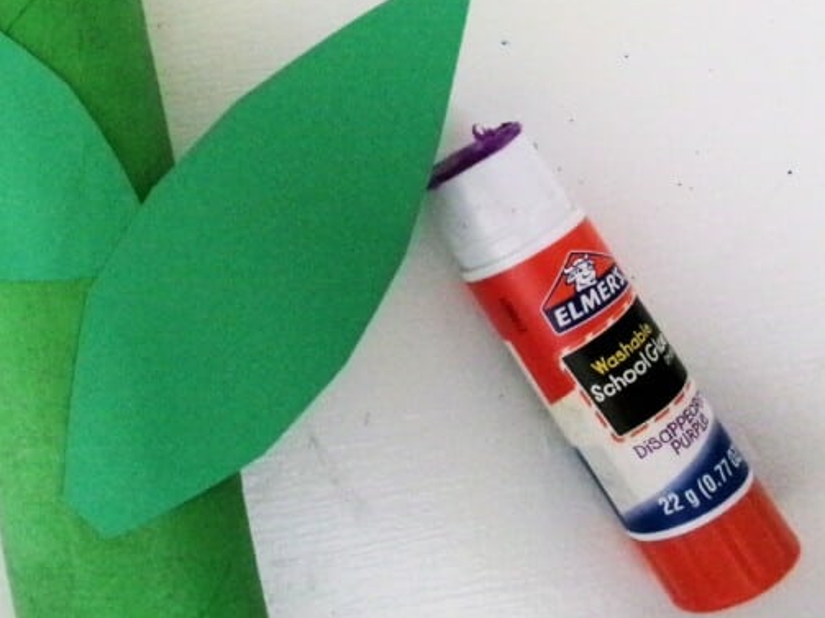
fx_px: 1358
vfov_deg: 25.2
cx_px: 79
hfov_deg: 32.1
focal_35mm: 57
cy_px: 121
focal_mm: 5.1
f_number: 3.9
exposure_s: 1/10
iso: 800
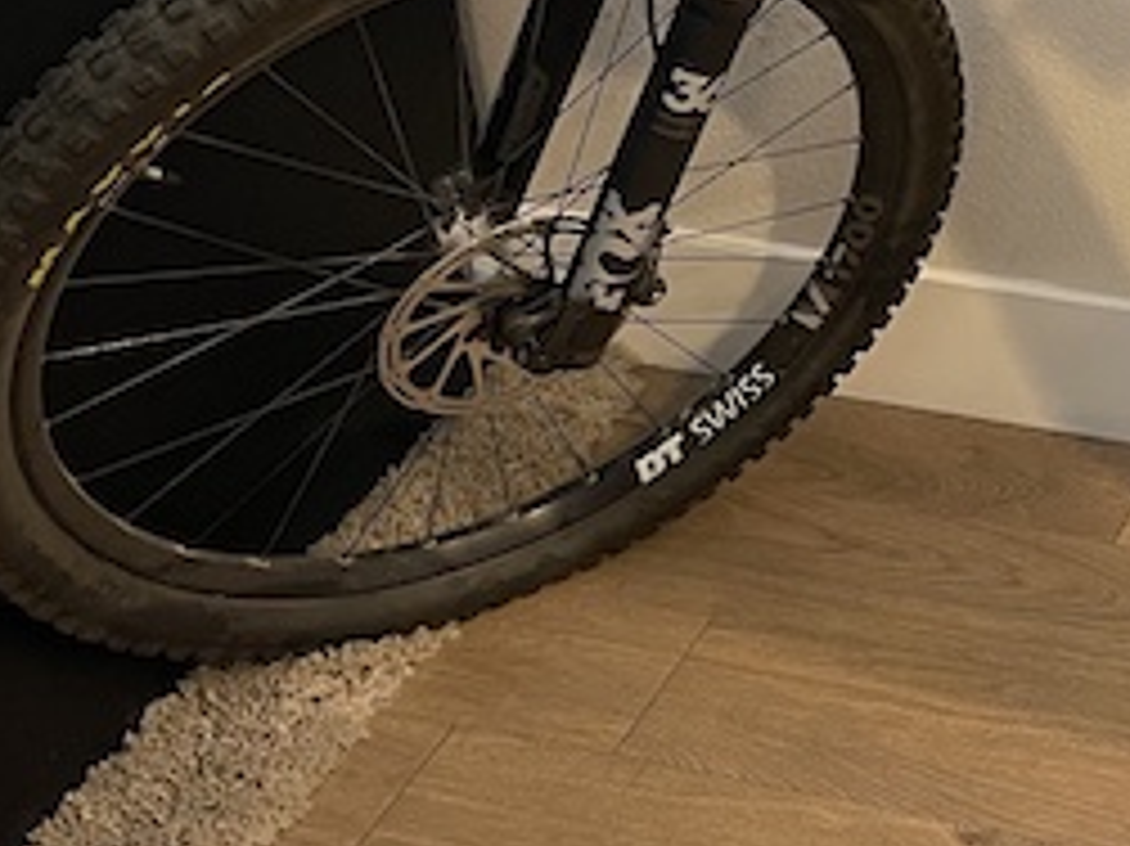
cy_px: 27
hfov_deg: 21.4
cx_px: 1463
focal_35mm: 83
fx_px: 2708
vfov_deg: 17.4
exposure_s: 1/60
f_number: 1.6
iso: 250
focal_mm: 5.1
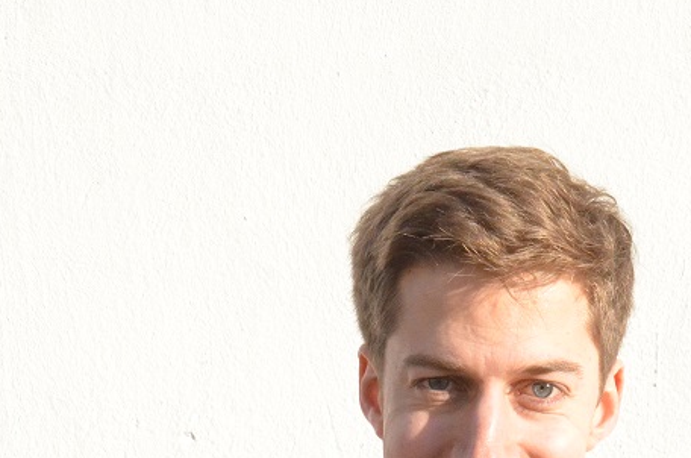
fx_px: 3026
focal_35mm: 158
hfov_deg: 13.0
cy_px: 408
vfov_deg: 8.6
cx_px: 544
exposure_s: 1/2500
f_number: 13
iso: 5000
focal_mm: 48
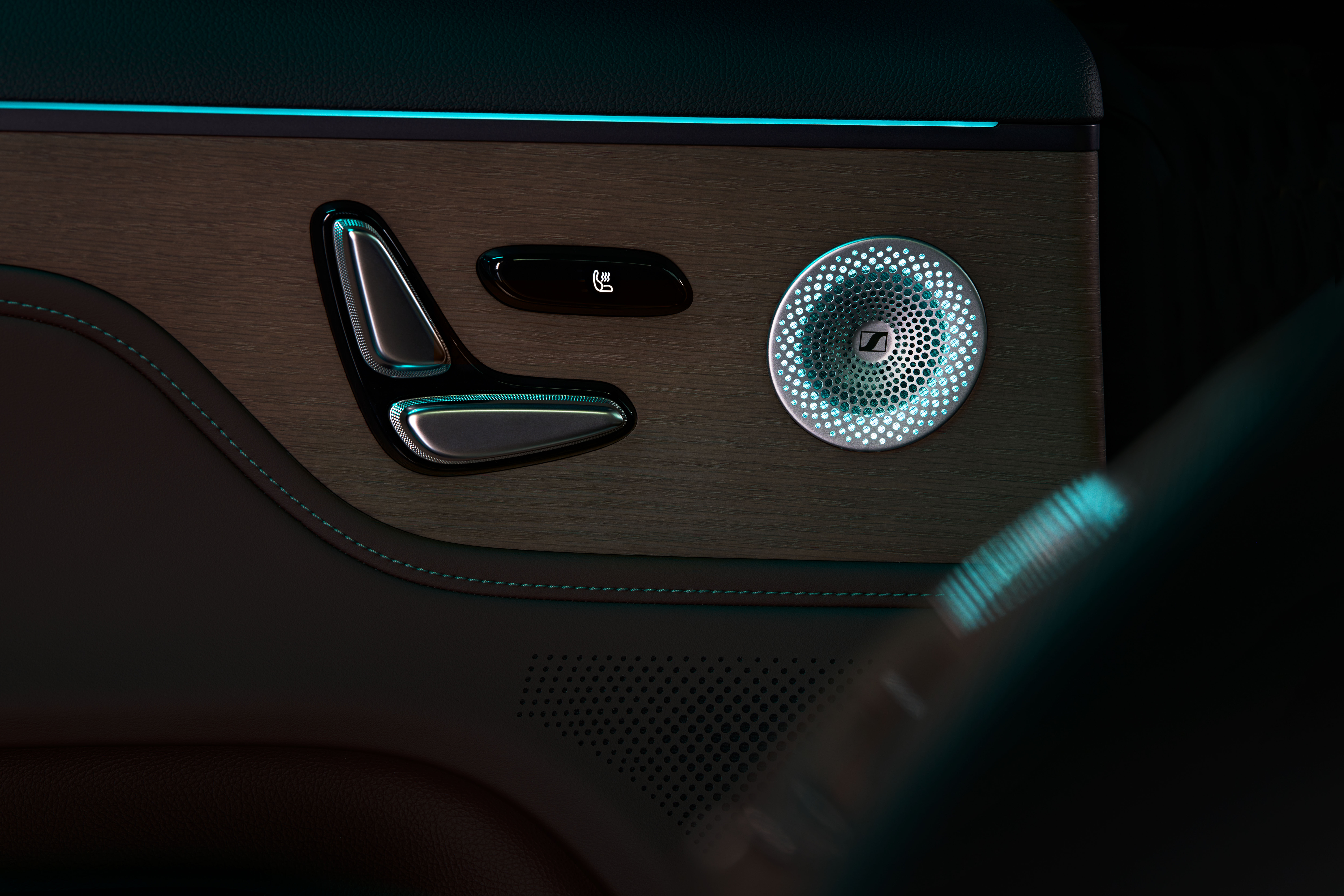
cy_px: 448
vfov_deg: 7.8
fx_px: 6533
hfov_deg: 11.7
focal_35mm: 175
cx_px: 672
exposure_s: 5
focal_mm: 175
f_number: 9
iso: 80
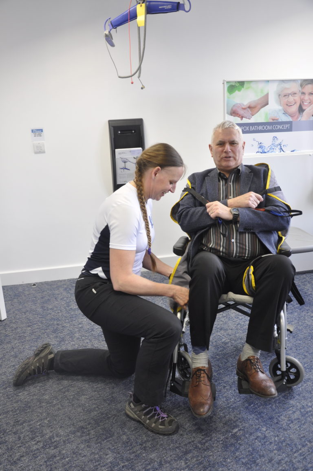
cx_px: 156
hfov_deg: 39.9
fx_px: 431
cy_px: 236
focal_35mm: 33
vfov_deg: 57.3
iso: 400
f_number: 5
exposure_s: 1/25
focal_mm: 22
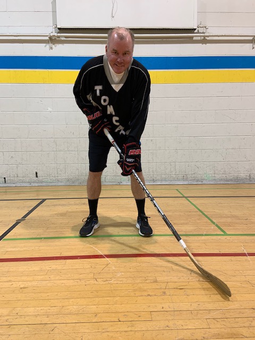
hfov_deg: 53.1
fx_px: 255
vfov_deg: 67.3
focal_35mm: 26
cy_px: 170
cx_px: 128
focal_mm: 4.25
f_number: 1.8
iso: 100
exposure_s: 1/60
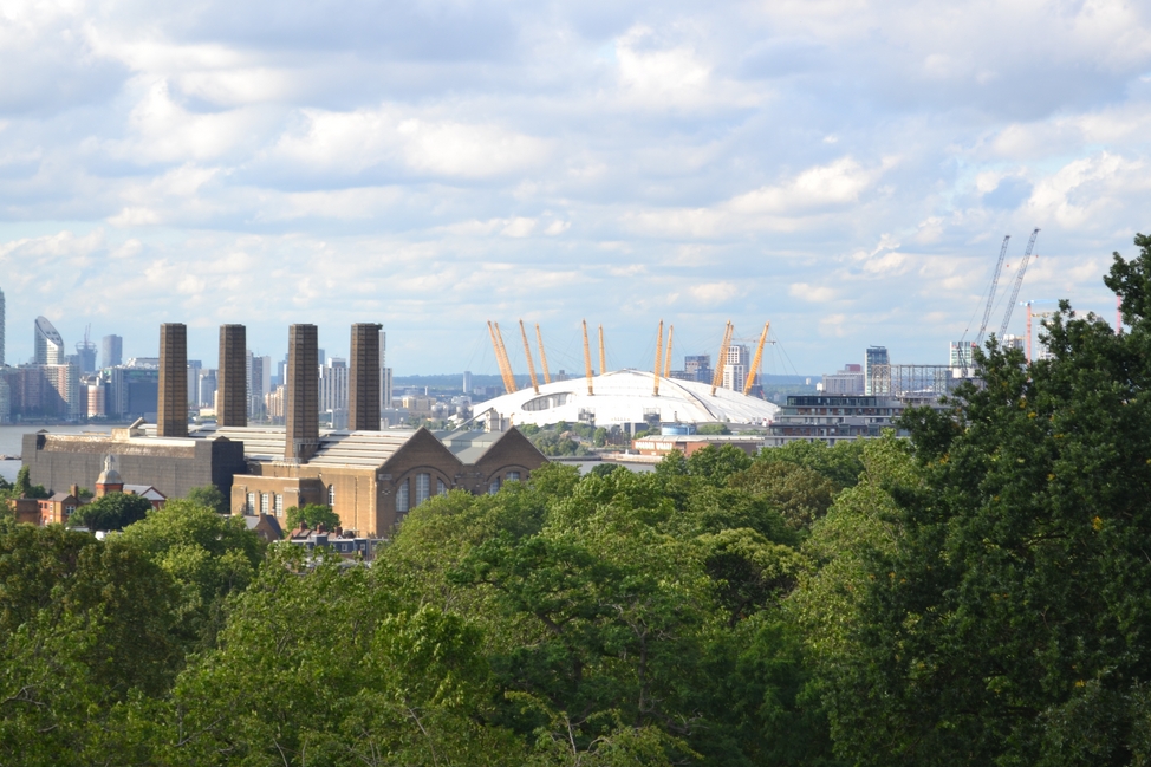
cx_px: 648
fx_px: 3119
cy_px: 336
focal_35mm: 98
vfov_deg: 14.0
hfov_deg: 20.9
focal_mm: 55
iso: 100
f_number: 6.3
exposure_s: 1/160
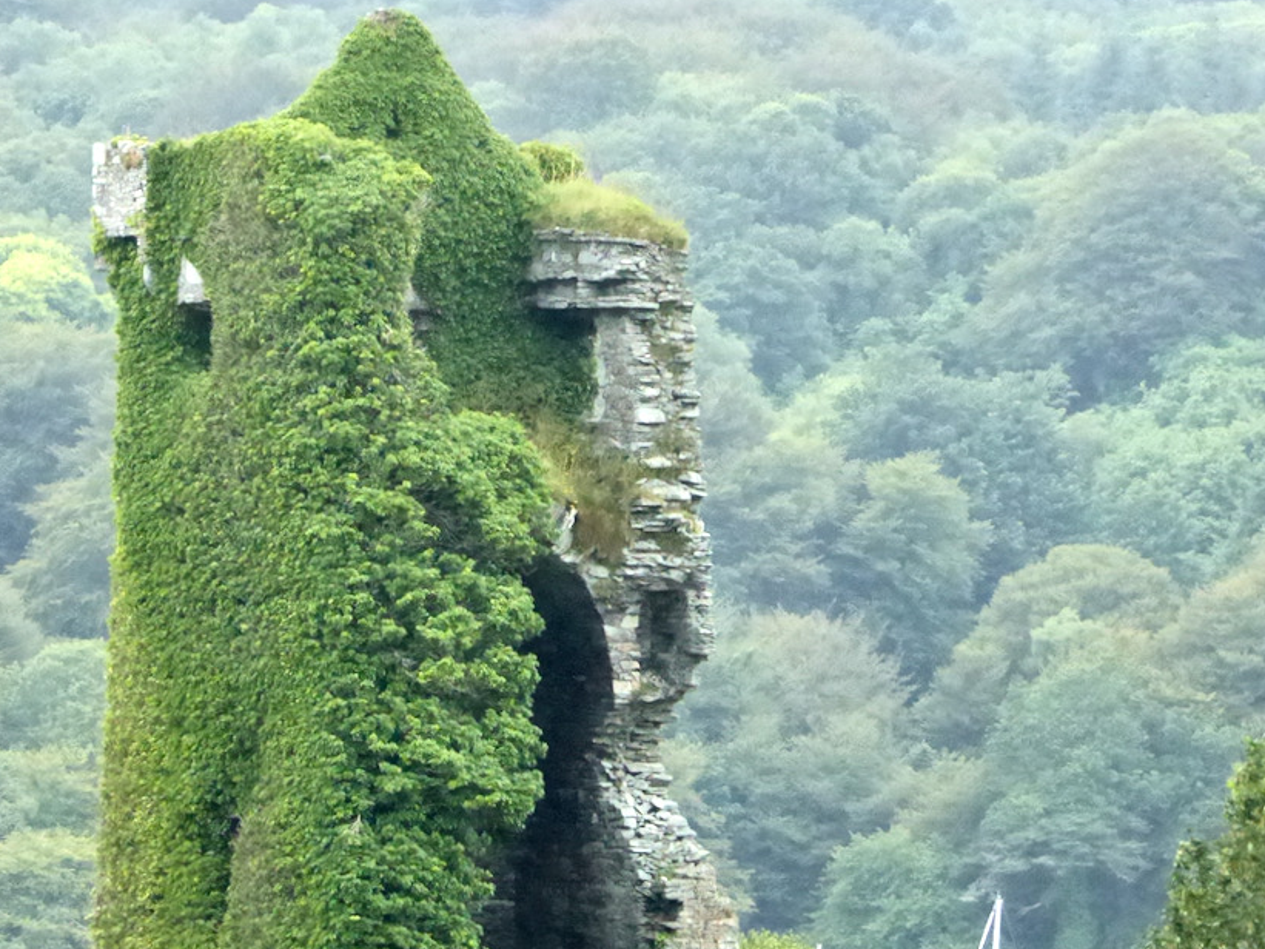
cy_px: 704
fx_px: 13158
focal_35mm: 360
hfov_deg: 5.5
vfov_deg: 4.1
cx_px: 562
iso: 800
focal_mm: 41.4
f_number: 6.3
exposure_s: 1/640
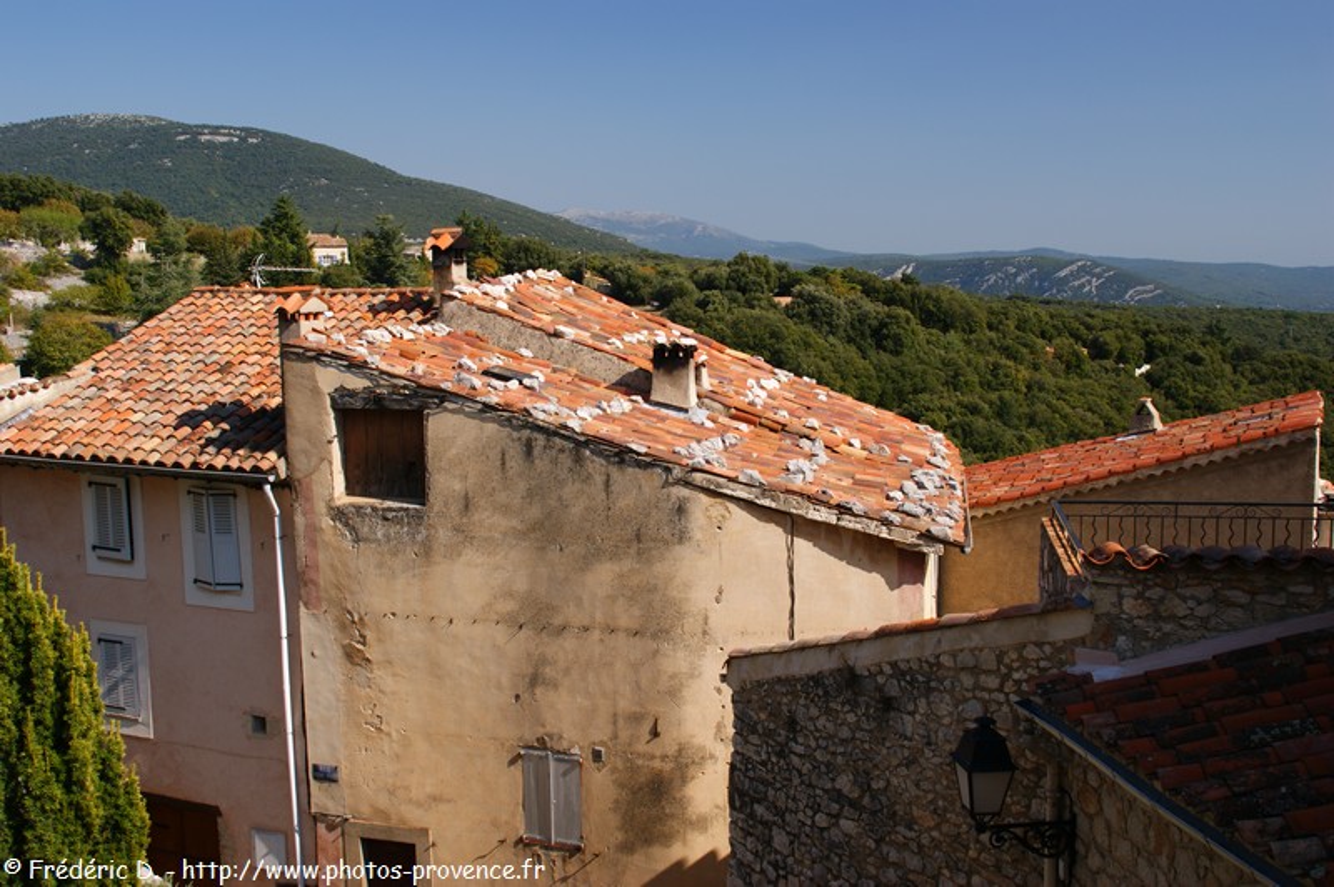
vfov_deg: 36.8
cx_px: 667
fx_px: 1333
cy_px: 444
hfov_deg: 53.2
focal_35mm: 36
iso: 100
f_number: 8
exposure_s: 1/80
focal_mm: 24
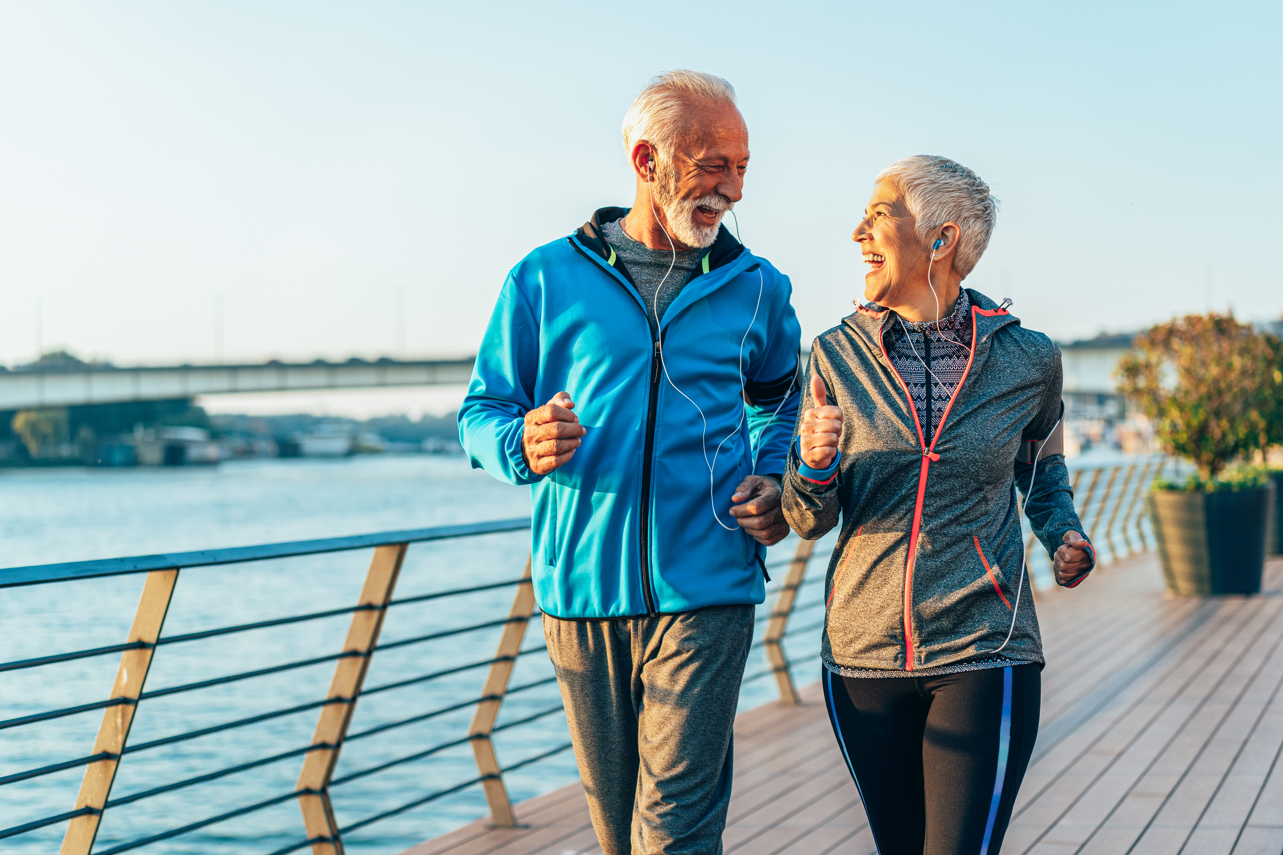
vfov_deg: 24.6
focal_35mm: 55
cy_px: 428
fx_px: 1960
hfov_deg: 36.2
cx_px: 642
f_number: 2.5
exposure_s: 1/1600
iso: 320
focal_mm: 55
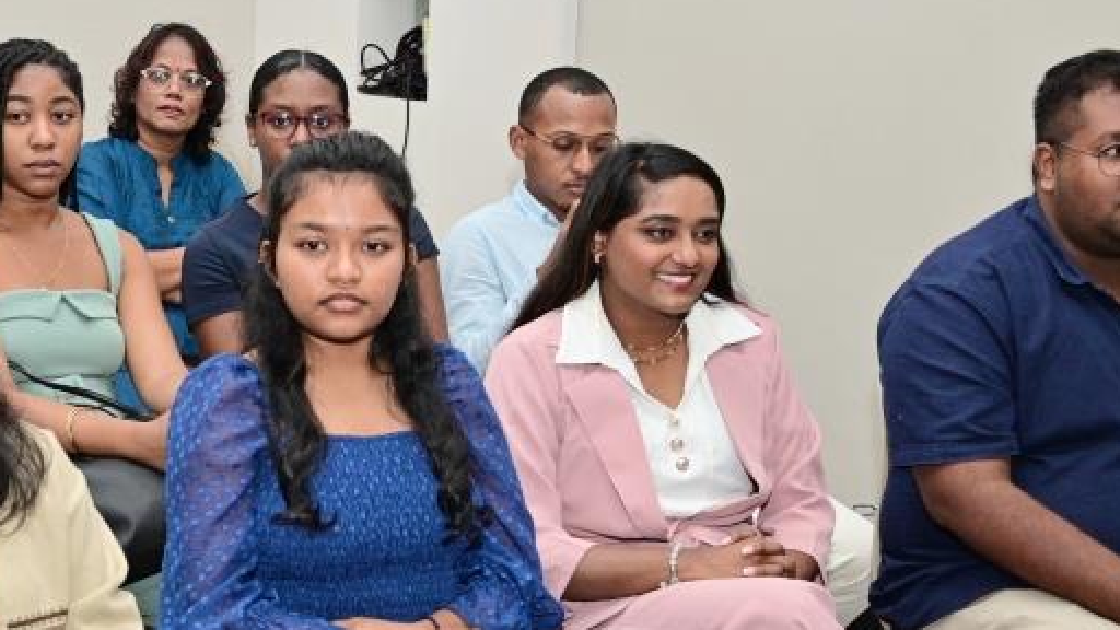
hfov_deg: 30.5
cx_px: 188
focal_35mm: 67
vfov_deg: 17.9
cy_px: 450
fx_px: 1990
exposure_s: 1/200
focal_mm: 32
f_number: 5.6
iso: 1600
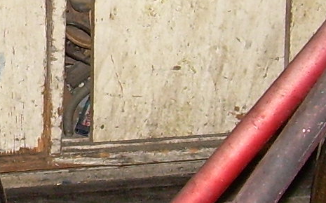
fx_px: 1749
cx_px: -138
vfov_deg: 6.6
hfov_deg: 10.3
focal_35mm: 197
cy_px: 12
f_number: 2.8
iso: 100
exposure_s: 1/60
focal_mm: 6.3
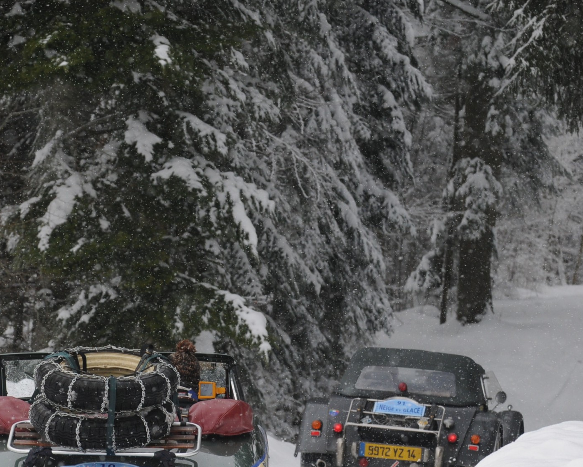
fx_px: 5019
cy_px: 373
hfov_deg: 6.6
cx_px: 164
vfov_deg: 5.3
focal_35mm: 291
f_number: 7.1
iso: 400
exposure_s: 1/640
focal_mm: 105
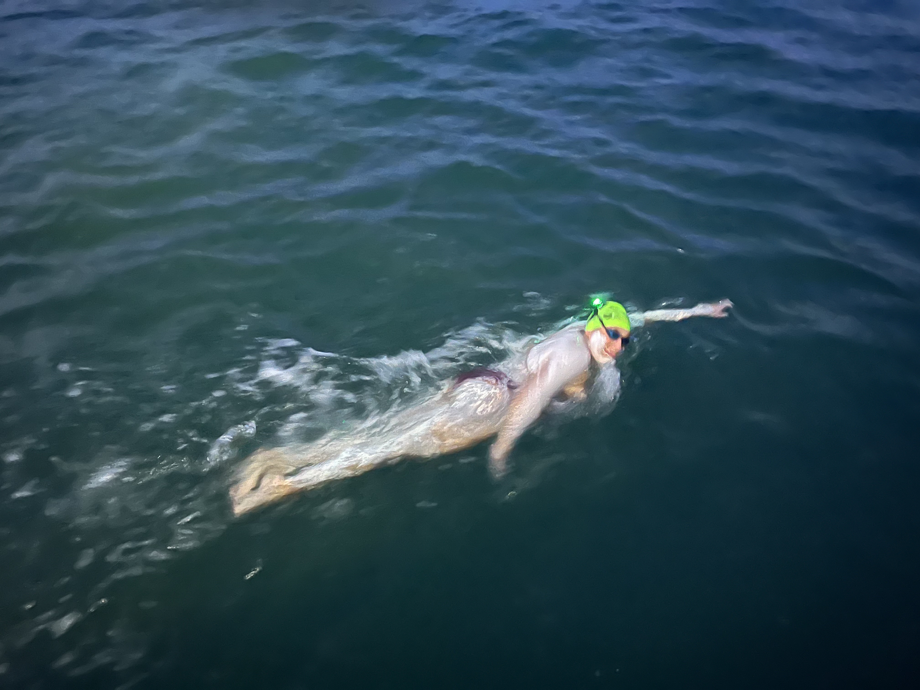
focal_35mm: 26
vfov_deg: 53.1
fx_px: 691
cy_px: 345
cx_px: 460
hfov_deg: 67.3
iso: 2000
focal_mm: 5.7
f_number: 1.5
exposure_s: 1/15
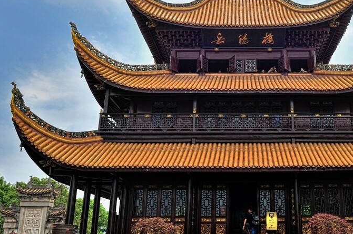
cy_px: 84
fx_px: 421
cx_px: 248
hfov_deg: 44.5
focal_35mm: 43
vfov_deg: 30.9
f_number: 10
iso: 100
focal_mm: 24
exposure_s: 1/20
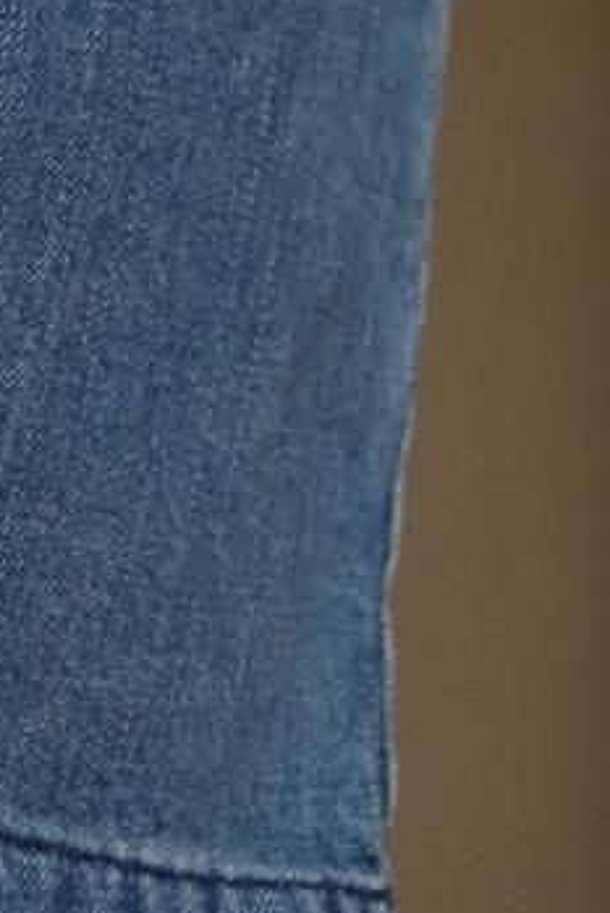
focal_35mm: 258
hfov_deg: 5.3
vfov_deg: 8.0
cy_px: 489
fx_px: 6550
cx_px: -243
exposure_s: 1/8000
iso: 6400
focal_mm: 55
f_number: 4.5
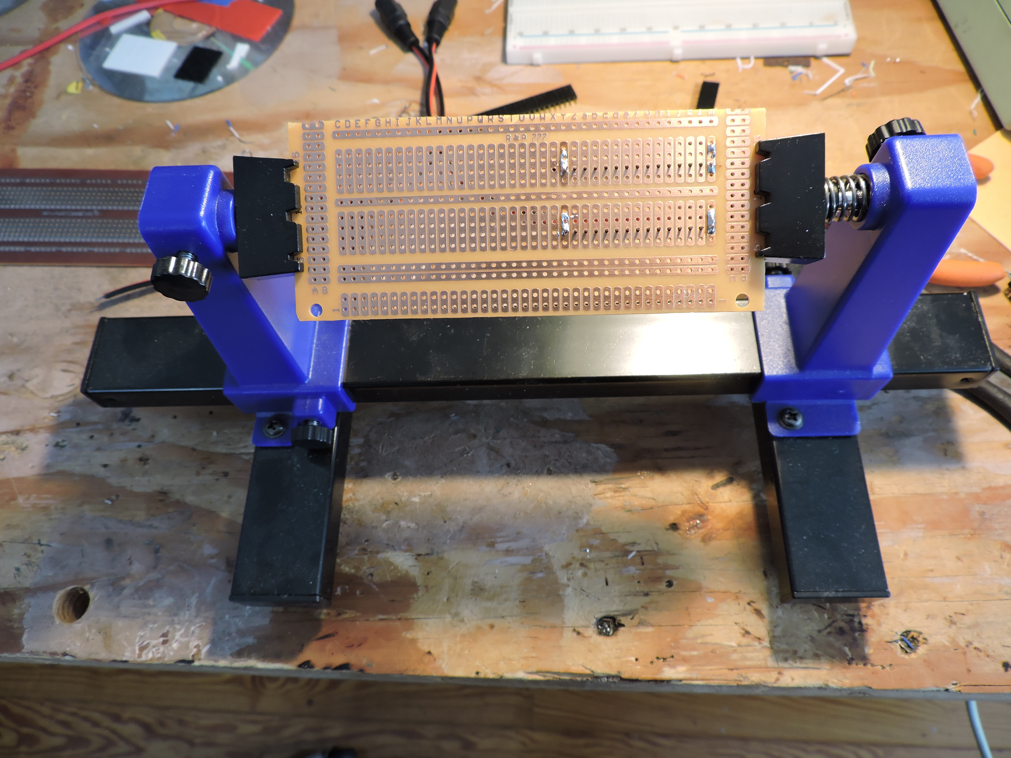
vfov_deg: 56.8
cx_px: 506
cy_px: 379
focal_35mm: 24
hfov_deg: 71.6
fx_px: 701
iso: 160
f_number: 3
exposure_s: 1/30
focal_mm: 4.3
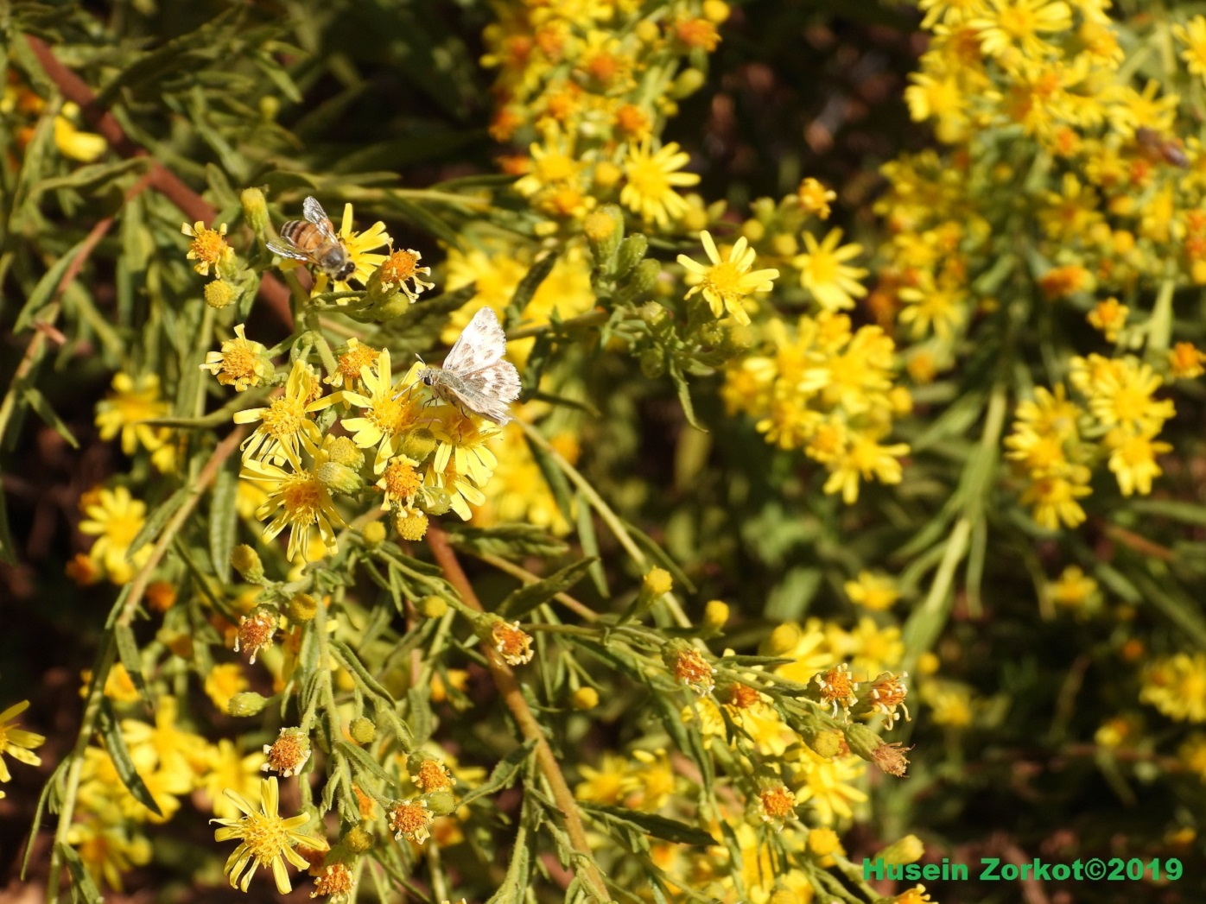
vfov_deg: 12.9
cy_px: 452
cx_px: 603
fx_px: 4007
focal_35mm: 115
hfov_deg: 17.1
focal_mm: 20.7
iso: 100
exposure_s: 1/1000
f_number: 4
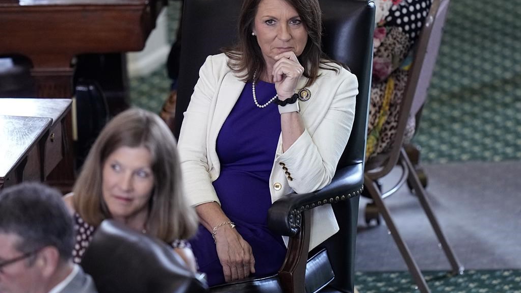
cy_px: 131
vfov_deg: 1.9
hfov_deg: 3.4
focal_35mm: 630
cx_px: 260
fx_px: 8704
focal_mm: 400
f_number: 2.8
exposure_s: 1/320
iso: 2500
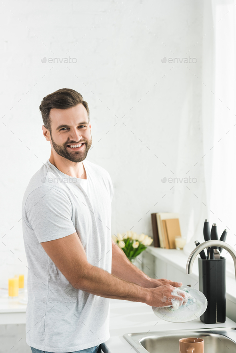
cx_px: 118
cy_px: 176
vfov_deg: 20.8
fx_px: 963
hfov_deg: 14.0
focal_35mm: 98
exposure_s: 1/160
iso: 125
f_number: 5.6
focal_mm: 98
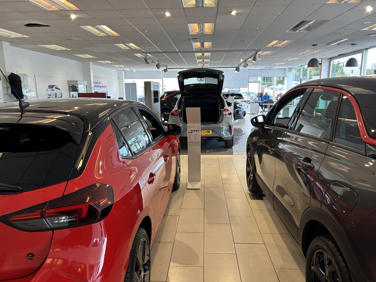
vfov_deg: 53.1
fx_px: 282
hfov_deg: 67.3
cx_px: 188
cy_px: 141
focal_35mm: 26
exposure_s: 1/100
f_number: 1.5
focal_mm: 5.7
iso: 50
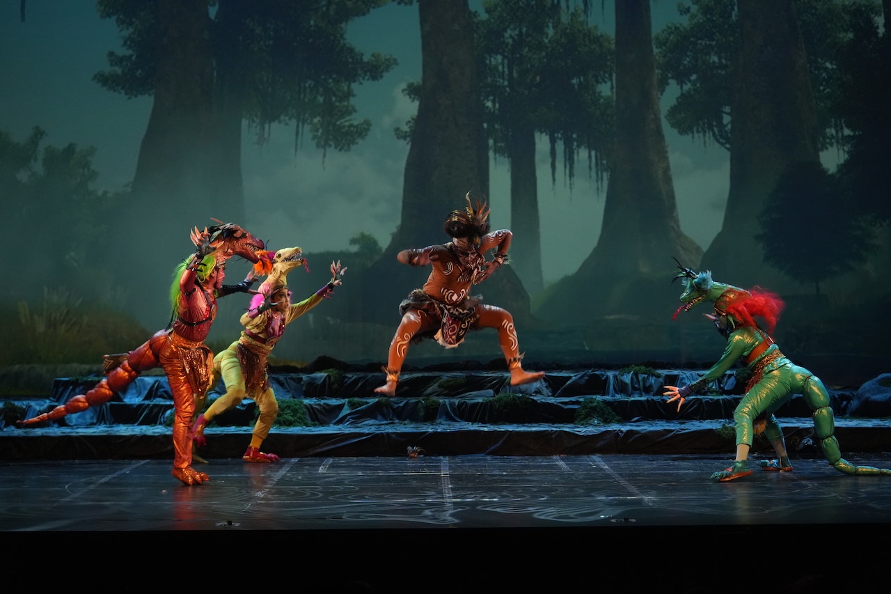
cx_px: 446
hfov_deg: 22.6
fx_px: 2227
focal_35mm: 90
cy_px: 297
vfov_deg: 15.2
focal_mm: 90
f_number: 2.8
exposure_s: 1/250
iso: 3200
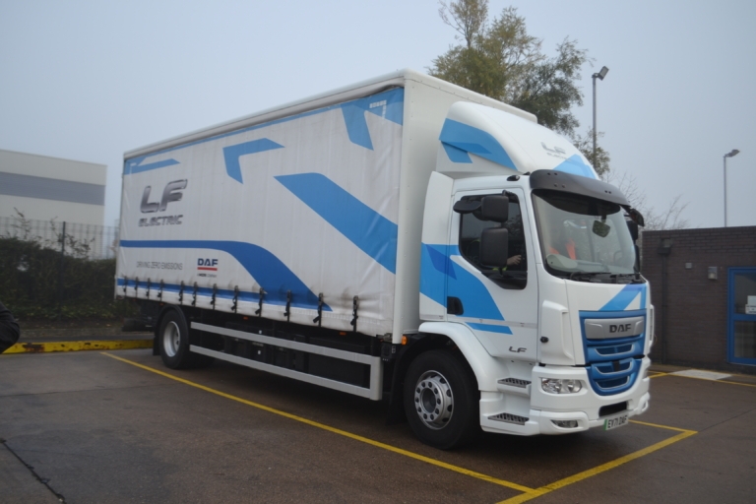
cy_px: 252
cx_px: 378
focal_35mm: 30
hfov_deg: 61.9
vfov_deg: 43.6
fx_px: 630
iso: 100
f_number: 3.8
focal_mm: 20
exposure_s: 1/250
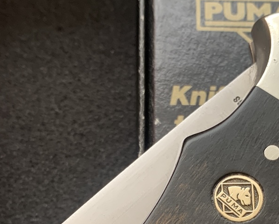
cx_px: 175
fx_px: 661
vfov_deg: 18.3
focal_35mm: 80
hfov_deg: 23.8
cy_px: 265
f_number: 1.8
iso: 80
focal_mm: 4.25
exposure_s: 1/121
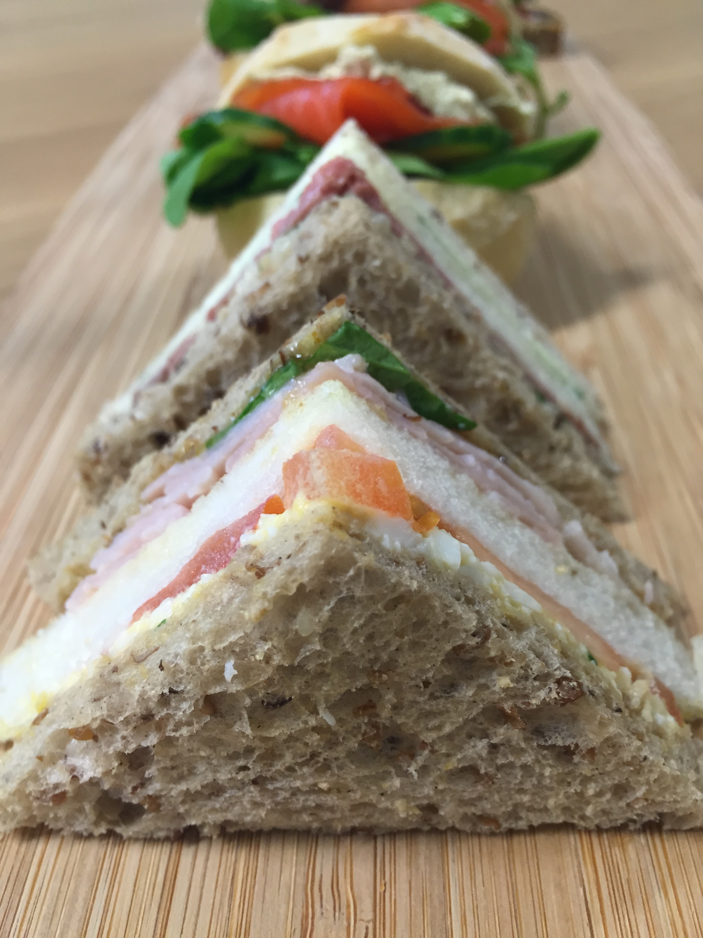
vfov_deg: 61.7
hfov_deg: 48.2
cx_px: 352
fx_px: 785
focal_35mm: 29
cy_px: 469
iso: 100
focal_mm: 4.15
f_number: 2.2
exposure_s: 1/33
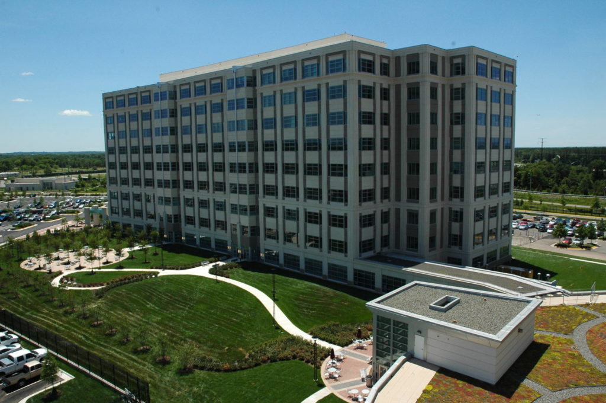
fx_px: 454
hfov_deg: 67.4
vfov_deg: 47.8
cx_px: 303
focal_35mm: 27
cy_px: 202
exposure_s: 1/400
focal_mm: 18
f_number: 11
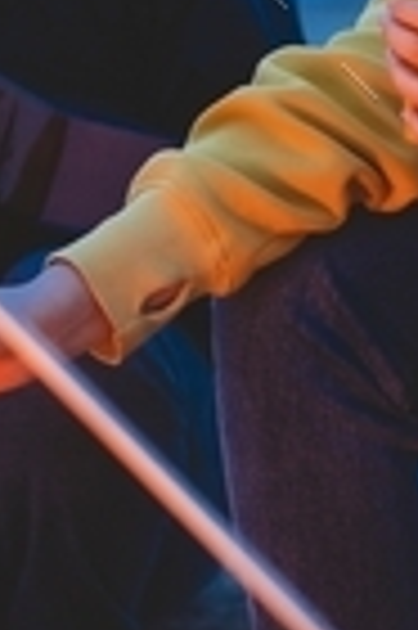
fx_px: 3684
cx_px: 652
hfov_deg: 6.4
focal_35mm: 211
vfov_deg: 9.7
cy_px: -70
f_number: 2
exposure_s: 1/30
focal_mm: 50
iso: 1600
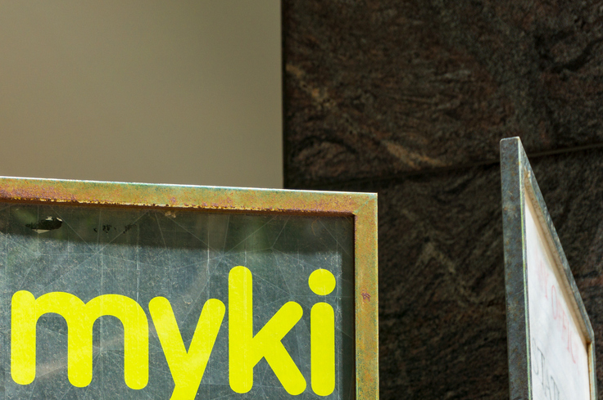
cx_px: 147
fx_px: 2142
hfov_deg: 15.9
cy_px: 321
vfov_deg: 10.7
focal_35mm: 128
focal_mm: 50
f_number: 5.6
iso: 100
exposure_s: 1/125
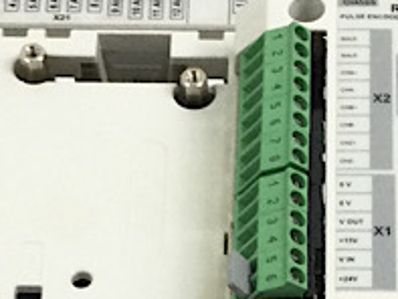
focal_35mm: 187
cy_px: 428
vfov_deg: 7.8
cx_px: 328
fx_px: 2151
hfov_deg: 10.5
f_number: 2.4
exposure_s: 1/33
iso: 32
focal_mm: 3.3
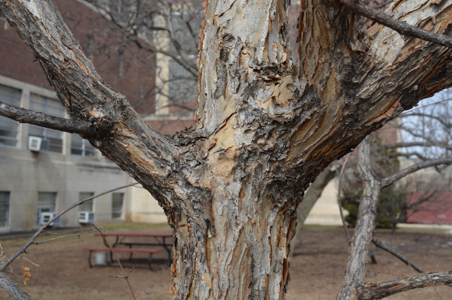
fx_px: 601
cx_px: 235
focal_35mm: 48
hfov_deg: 41.2
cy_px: 145
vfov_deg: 28.0
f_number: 8
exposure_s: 1/250
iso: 110
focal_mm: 28
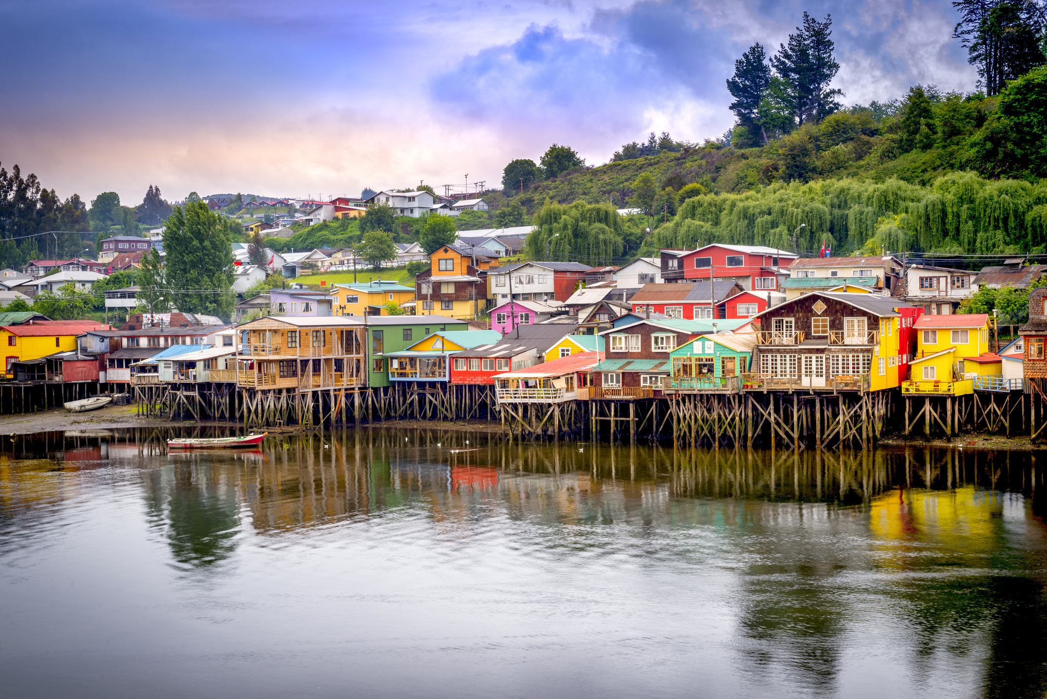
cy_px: 350
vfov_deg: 27.0
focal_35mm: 50
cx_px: 524
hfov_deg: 39.6
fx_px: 1455
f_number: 16
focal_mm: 50
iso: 100
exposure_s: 1/13
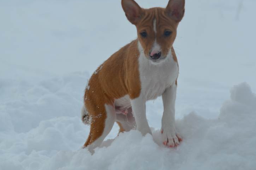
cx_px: 148
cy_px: 69
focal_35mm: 233
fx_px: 1655
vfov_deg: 5.9
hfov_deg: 8.8
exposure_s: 1/320
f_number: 9
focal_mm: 112
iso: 100
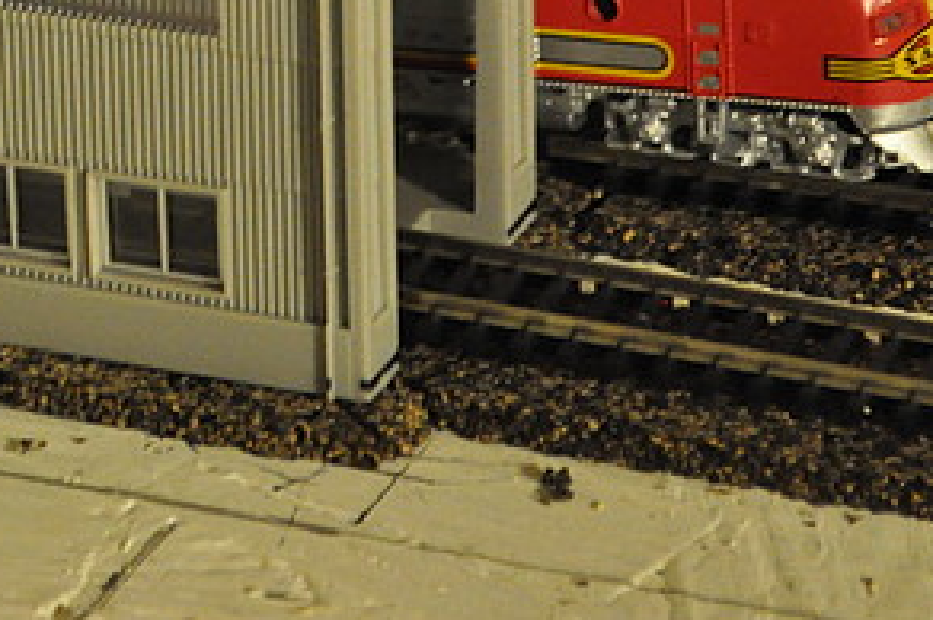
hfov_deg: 9.1
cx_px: -101
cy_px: -104
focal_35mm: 225
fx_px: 5834
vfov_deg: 6.1
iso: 3200
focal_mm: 55
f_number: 5.6
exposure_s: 1/50
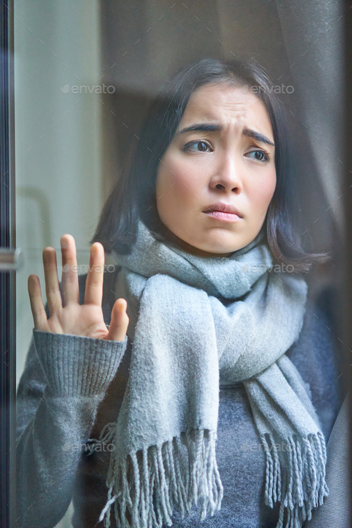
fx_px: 807
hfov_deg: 24.6
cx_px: 176
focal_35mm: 55
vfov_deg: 36.2
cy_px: 264
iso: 1250
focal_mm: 55
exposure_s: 1/125
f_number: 1.8
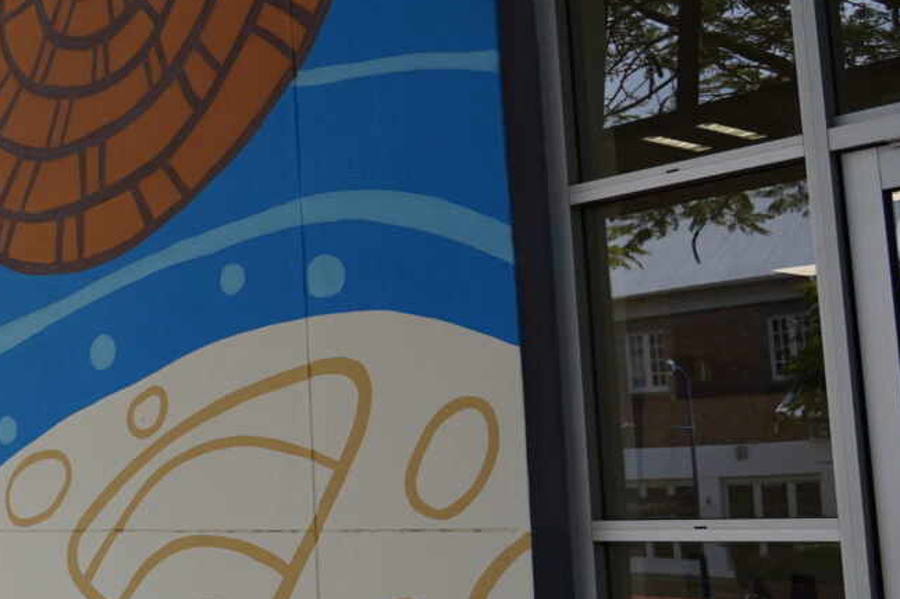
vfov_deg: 23.8
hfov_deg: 30.3
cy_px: 336
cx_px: -153
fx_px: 1425
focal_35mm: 57
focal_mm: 24
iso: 100
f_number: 4.5
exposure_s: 1/200
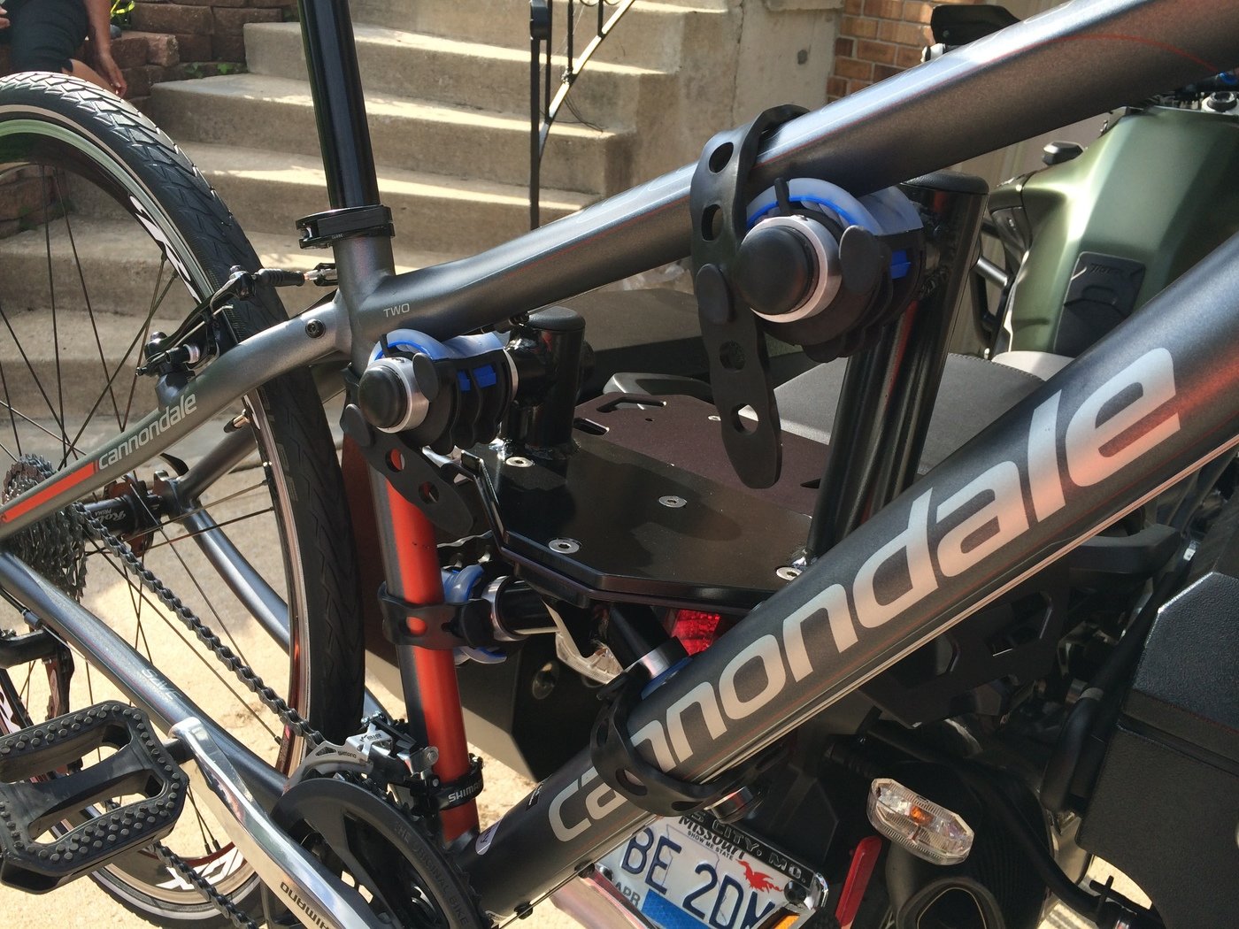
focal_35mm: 30
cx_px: 620
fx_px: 1074
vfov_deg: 46.8
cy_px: 464
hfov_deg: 60.0
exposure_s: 1/672
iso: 32
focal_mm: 4.12
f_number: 2.2
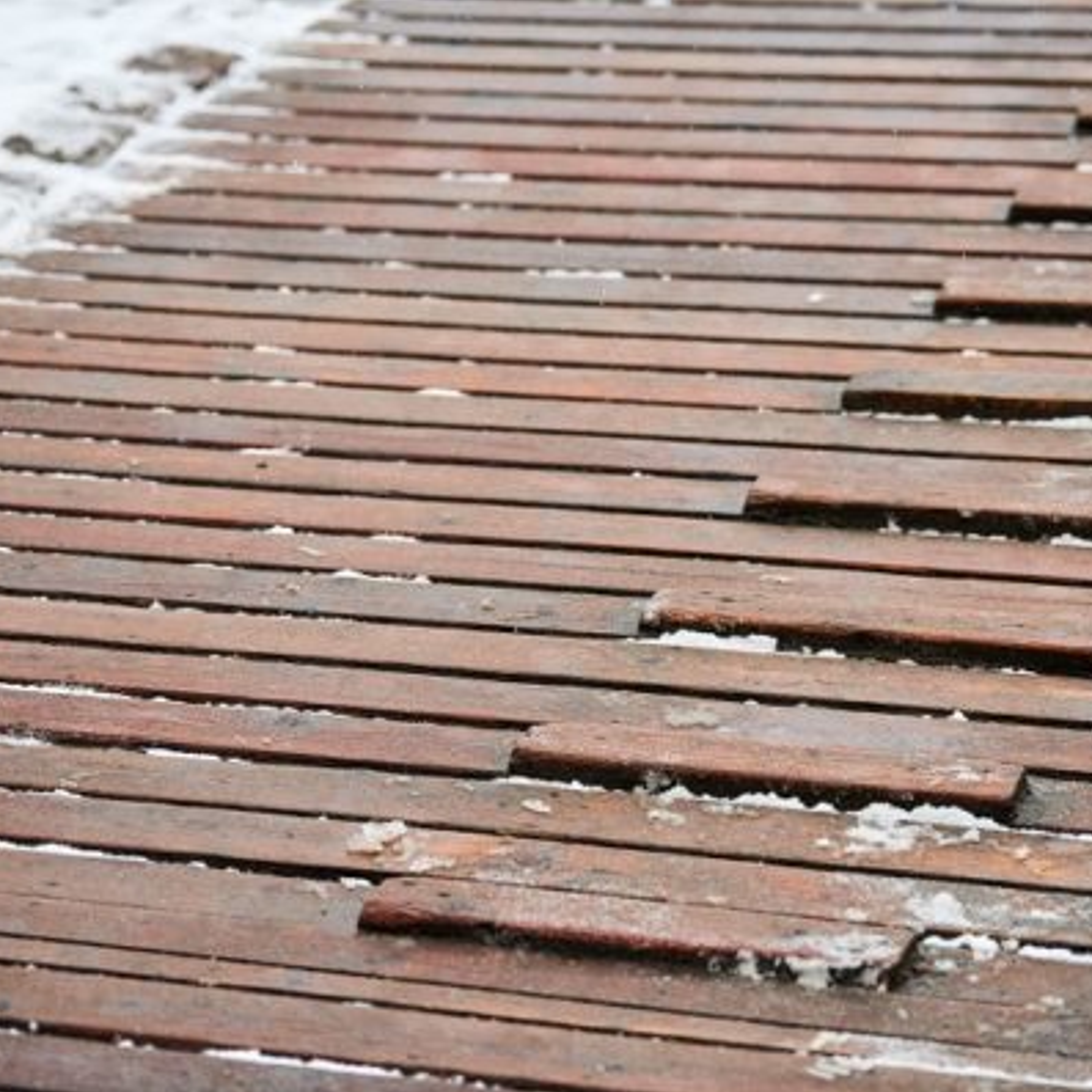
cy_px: 546
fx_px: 5318
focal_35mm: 149
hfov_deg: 11.7
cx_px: 660
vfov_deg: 11.7
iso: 800
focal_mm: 116
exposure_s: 1/400
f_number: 3.5
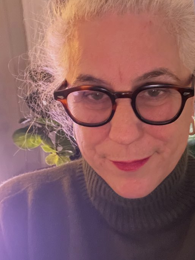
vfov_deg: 42.1
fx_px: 338
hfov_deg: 31.6
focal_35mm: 45
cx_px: 146
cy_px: 125
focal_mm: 2.71
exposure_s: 1/15
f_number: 2.2
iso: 1250
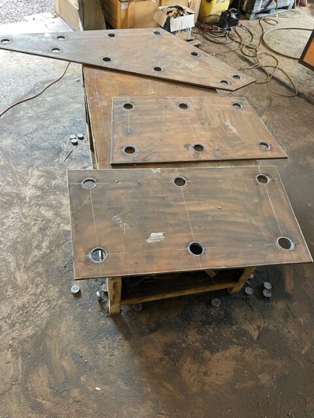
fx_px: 314
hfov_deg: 53.1
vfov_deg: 67.3
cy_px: 209
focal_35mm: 26
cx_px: 157
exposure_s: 1/50
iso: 250
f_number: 1.6
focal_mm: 4.2
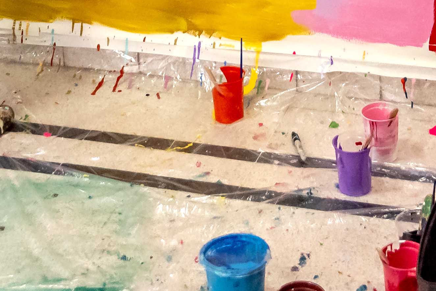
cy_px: -284
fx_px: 1320
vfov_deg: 11.4
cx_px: 305
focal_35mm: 109
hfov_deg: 18.7
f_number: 4
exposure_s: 1/250
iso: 2500
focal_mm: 24
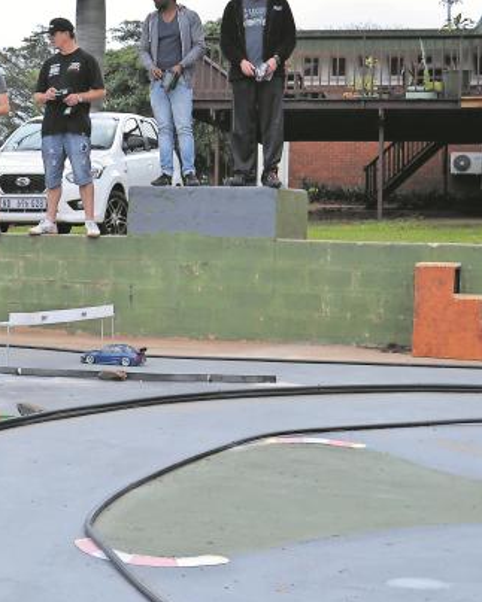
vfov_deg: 24.4
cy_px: 276
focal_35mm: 78
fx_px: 1391
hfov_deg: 19.1
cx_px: 7
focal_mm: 28
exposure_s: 1/160
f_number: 6.3
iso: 100
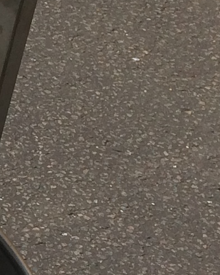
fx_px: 1522
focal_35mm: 187
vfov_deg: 10.1
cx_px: -432
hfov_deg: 7.3
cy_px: 375
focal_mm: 4.15
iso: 32
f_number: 2.2
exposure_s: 1/133
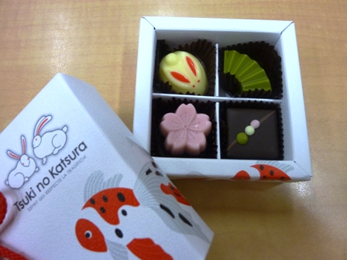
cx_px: 174
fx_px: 251
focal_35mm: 25
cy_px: 130
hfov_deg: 69.4
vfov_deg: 54.9
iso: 200
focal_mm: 4.5
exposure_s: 1/30
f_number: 3.3
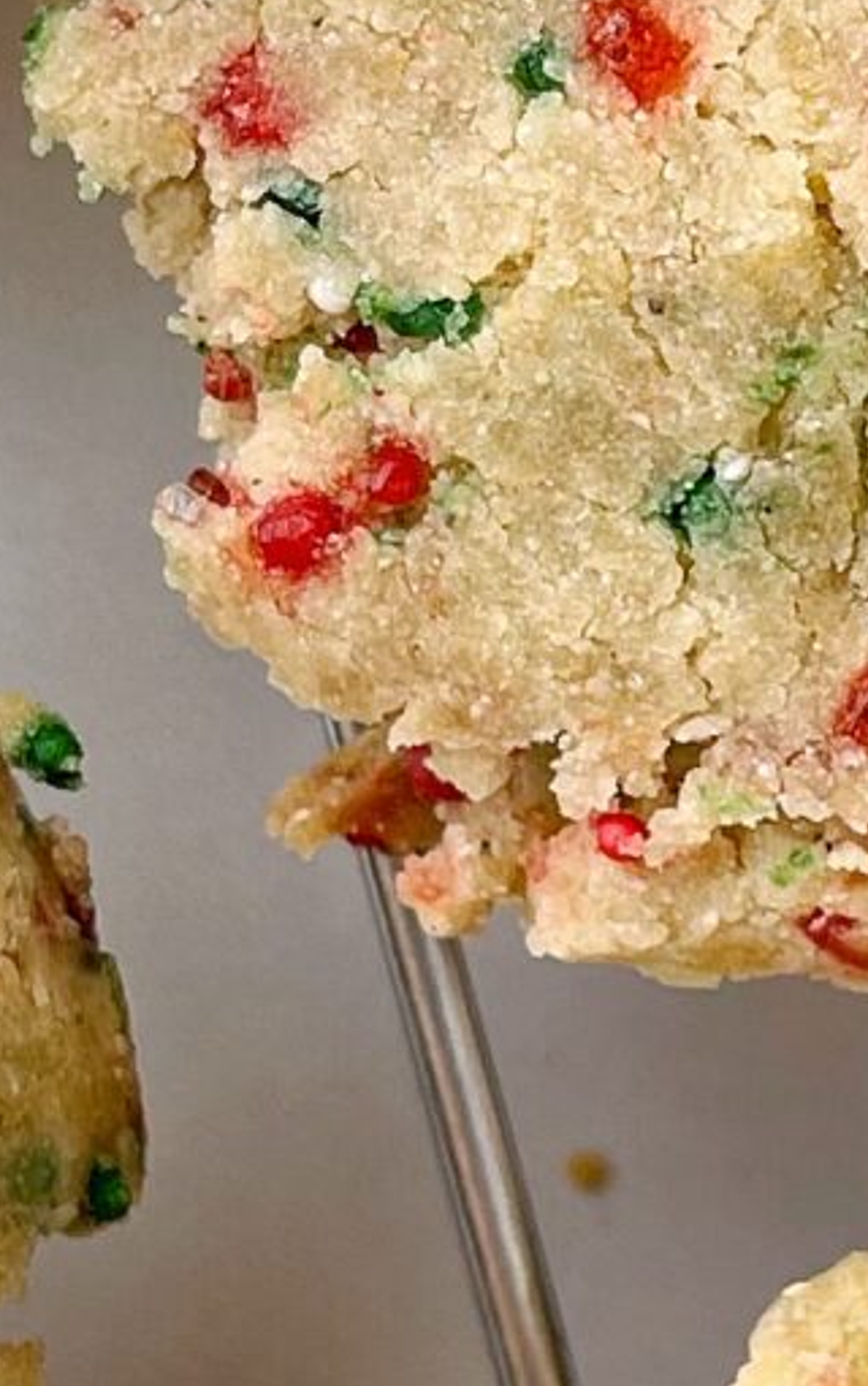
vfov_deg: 15.1
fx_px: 5216
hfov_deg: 9.5
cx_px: 241
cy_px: 399
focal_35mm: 138
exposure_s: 1/159
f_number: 1.6
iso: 32
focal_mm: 5.1
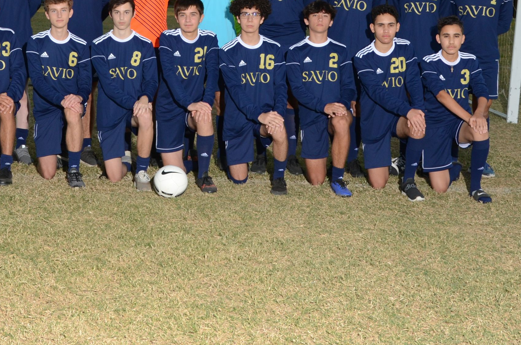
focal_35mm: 93
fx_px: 1343
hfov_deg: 21.8
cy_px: 48
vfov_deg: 14.5
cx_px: 159
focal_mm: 30
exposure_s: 1/160
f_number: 8
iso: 400
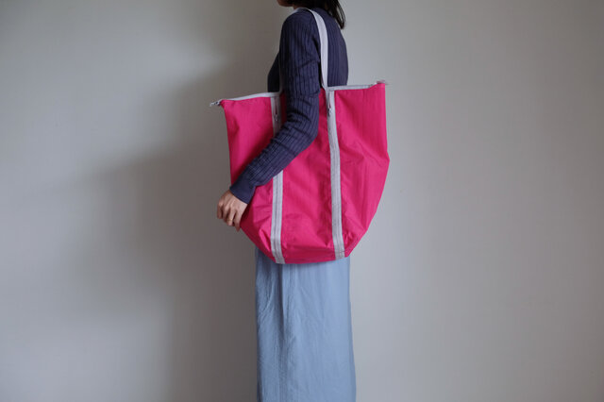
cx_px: 302
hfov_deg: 53.2
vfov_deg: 36.8
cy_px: 201
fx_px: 604
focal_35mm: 36
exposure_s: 1/34
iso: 400
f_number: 3.2
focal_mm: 24.3
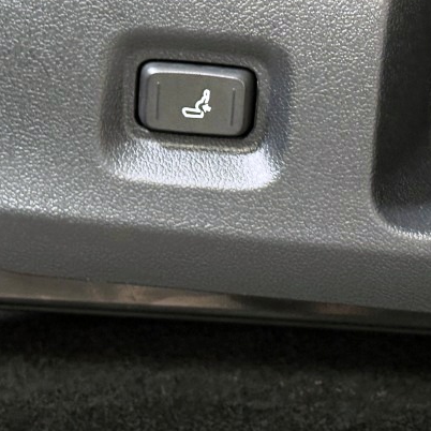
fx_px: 1521
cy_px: 88
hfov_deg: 16.1
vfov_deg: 16.0
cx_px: 306
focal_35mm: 108
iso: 640
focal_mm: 6.86
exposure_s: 1/17
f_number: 1.78
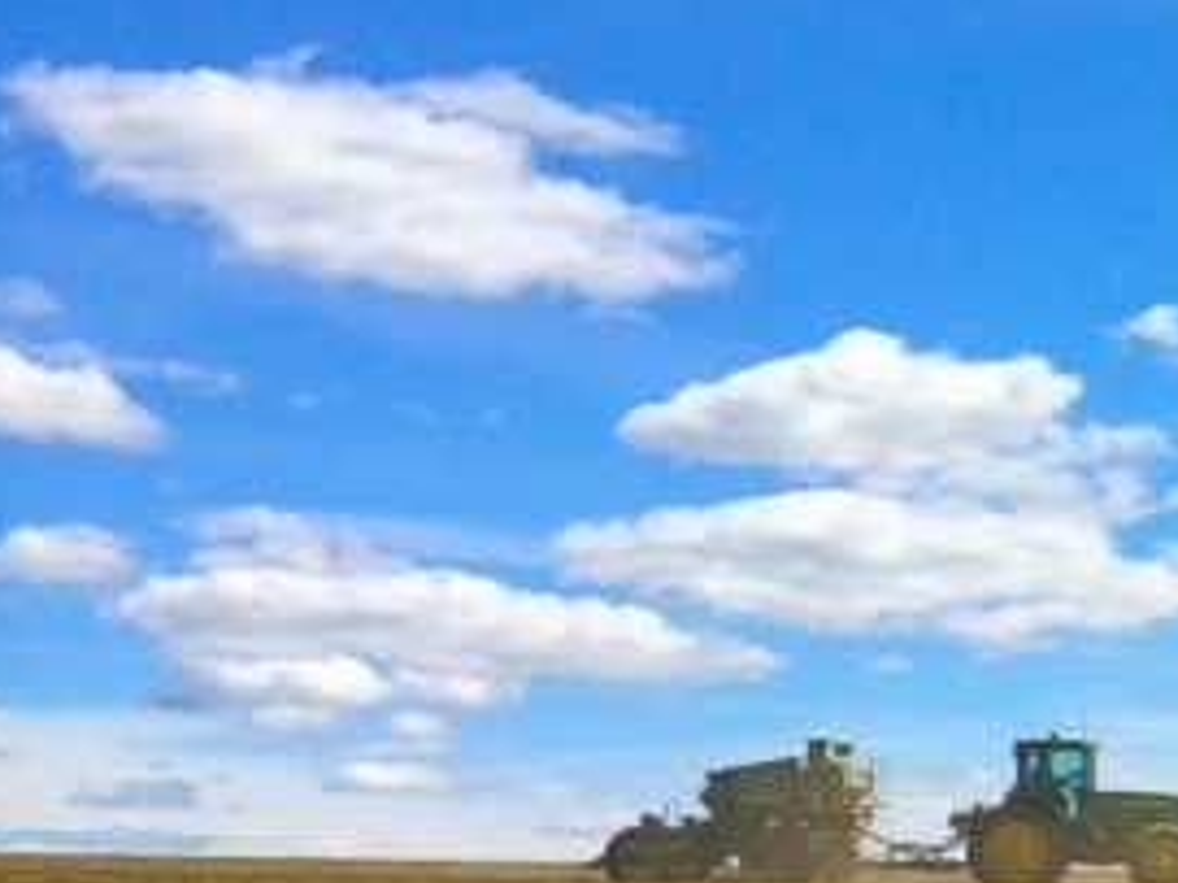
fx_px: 2891
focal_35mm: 85
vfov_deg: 17.1
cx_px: 1643
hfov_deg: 20.5
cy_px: 792
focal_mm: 4.12
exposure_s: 1/3731
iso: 40
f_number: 2.2
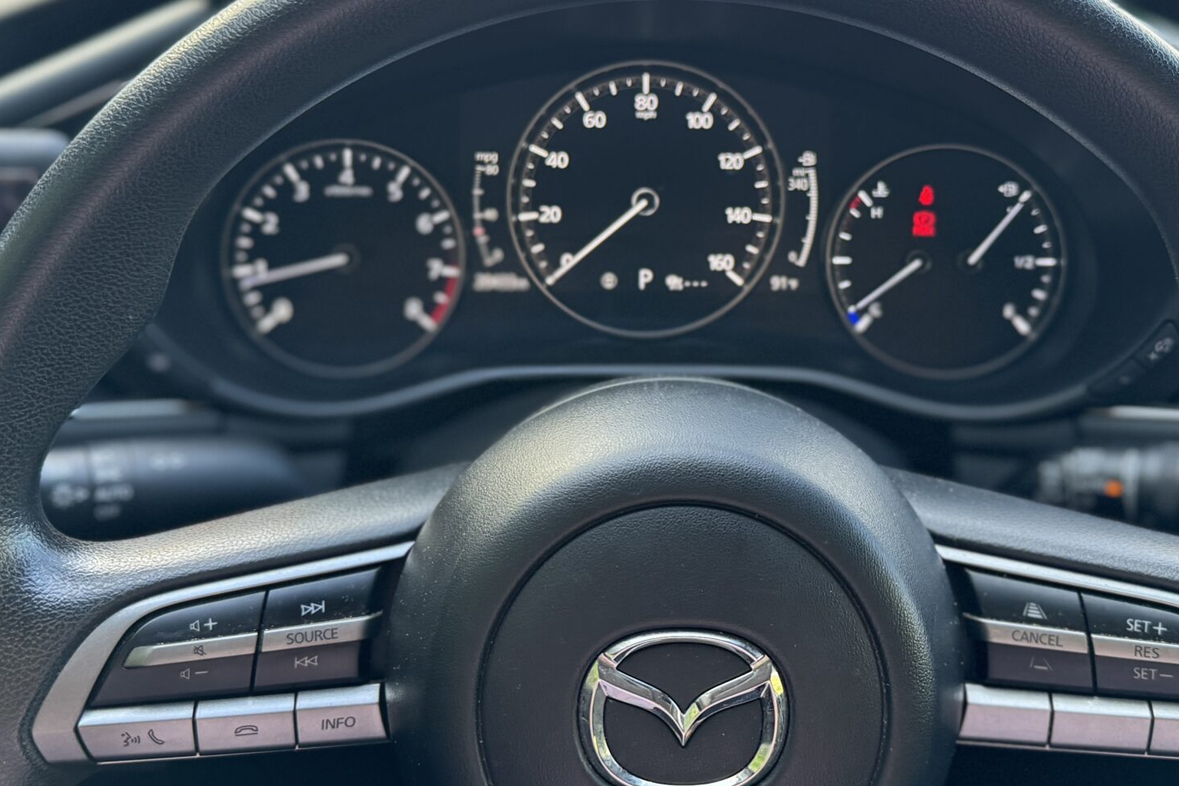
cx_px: 646
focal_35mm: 44
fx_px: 1441
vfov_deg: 30.3
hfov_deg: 44.4
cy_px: 274
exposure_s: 1/102
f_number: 1.78
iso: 200
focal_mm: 6.76
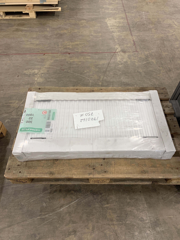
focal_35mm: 26
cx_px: 90
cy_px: 120
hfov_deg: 53.1
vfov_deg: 67.3
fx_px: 180
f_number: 1.8
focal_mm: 4.25
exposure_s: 1/121
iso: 80
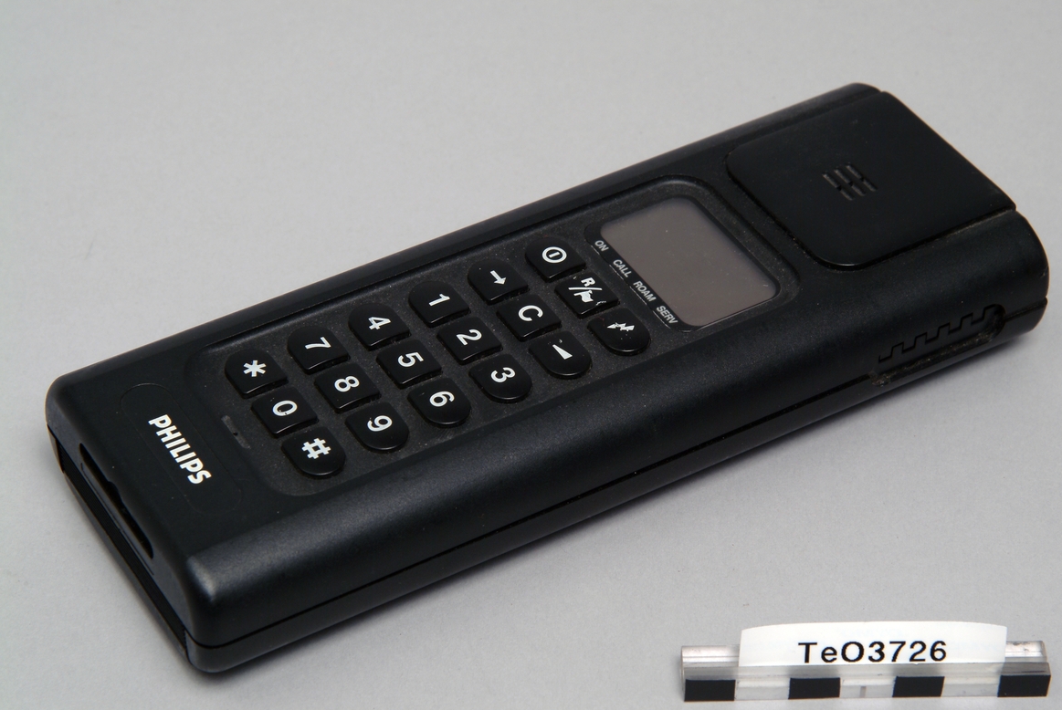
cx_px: 546
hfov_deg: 20.9
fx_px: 2880
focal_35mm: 98
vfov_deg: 14.1
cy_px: 345
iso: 100
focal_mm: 63
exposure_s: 1/10
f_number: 11
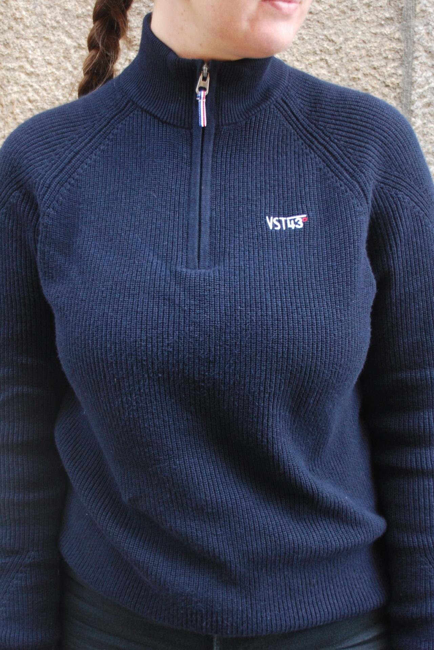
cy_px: 325
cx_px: 217
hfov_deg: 33.0
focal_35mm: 40
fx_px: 732
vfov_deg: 47.9
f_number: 3.8
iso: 400
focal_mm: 27
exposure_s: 1/30
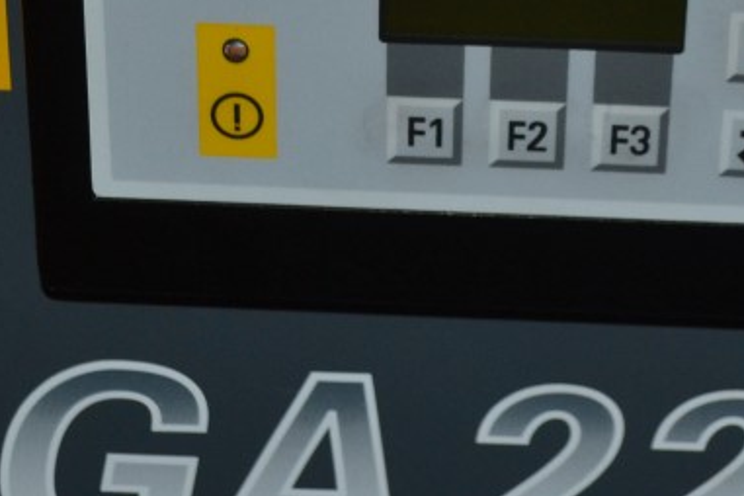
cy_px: -16
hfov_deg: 17.3
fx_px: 2438
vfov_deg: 11.5
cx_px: 551
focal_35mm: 118
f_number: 4.2
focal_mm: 26
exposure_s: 1/60
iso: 640
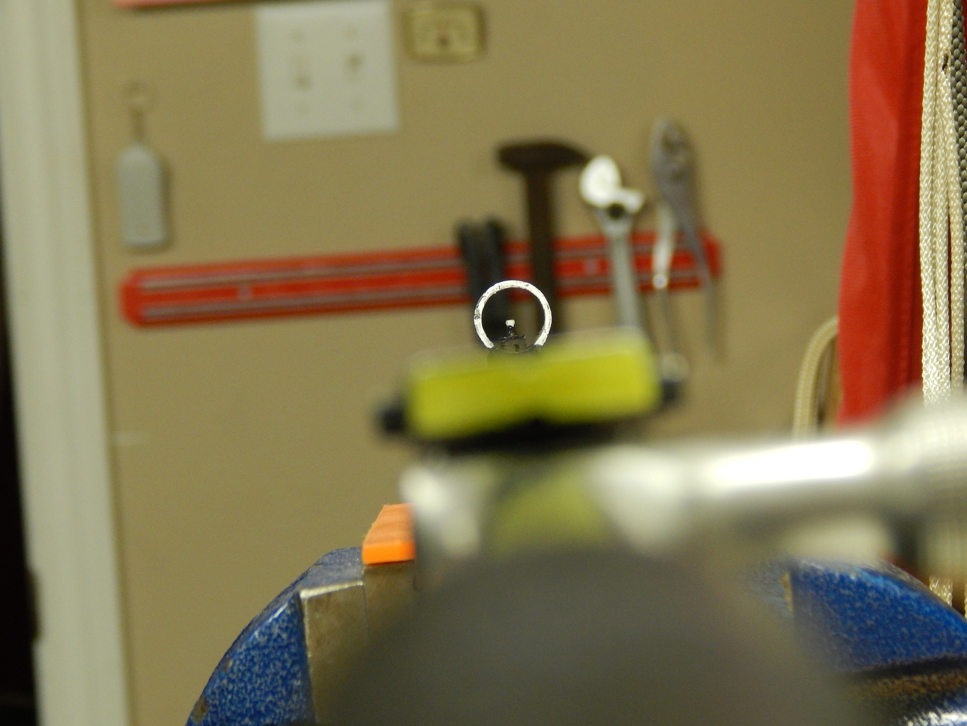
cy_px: 363
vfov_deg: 11.2
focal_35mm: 132
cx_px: 484
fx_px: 3687
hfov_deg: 14.9
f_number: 4.8
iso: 400
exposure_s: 1/15
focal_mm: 23.4
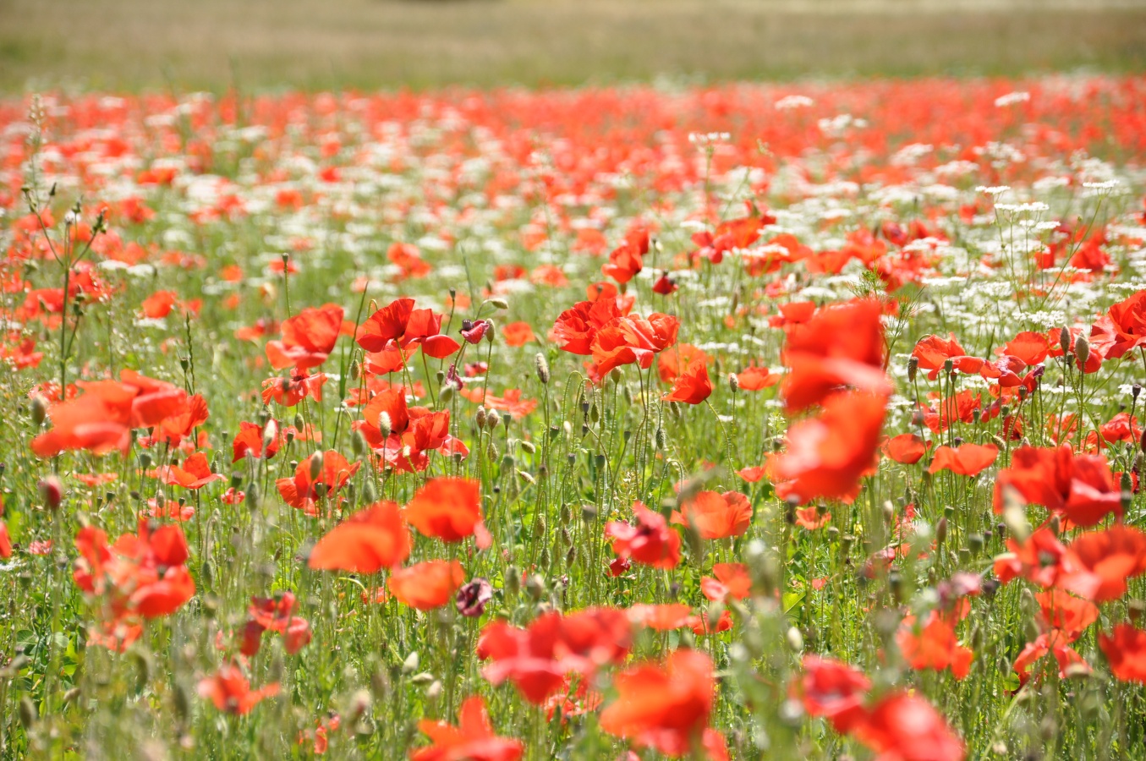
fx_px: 5008
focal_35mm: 158
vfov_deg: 8.7
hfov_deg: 13.1
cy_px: 380
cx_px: 573
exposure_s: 1/640
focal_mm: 105
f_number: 6.3
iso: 320
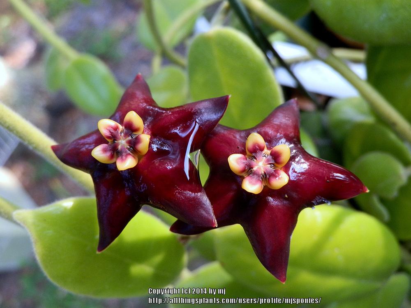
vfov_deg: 41.8
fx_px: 404
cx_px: 206
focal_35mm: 34
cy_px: 154
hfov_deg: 54.0
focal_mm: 6.17
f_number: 3.5
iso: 125
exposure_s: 1/50
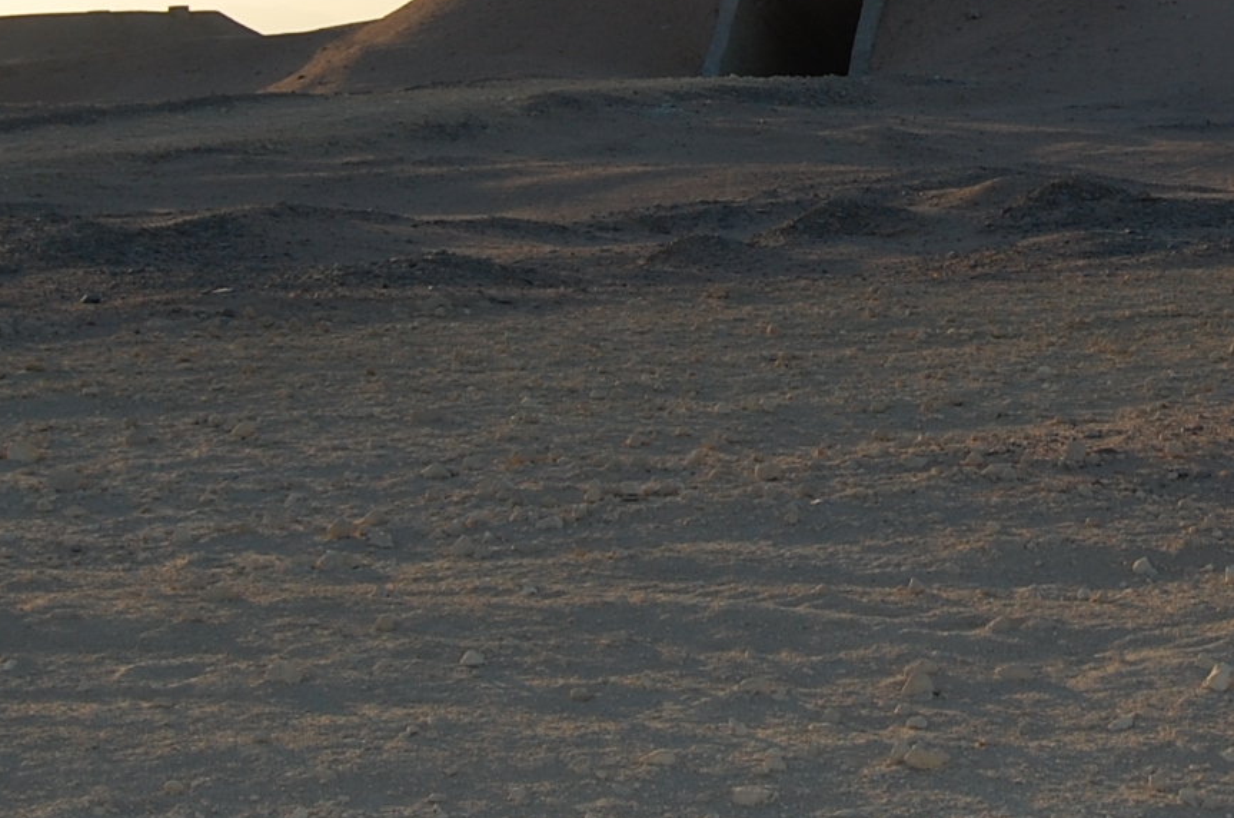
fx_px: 3490
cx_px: 982
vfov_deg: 13.2
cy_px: -16
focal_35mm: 102
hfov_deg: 19.8
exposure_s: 1/500
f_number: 7.1
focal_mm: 26
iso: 200
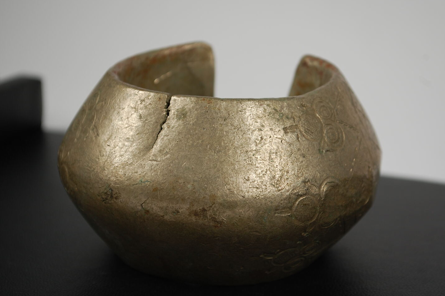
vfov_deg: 14.7
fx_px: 1143
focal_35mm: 93
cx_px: 234
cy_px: 150
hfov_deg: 22.0
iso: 200
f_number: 6.3
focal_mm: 55
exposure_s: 1/160
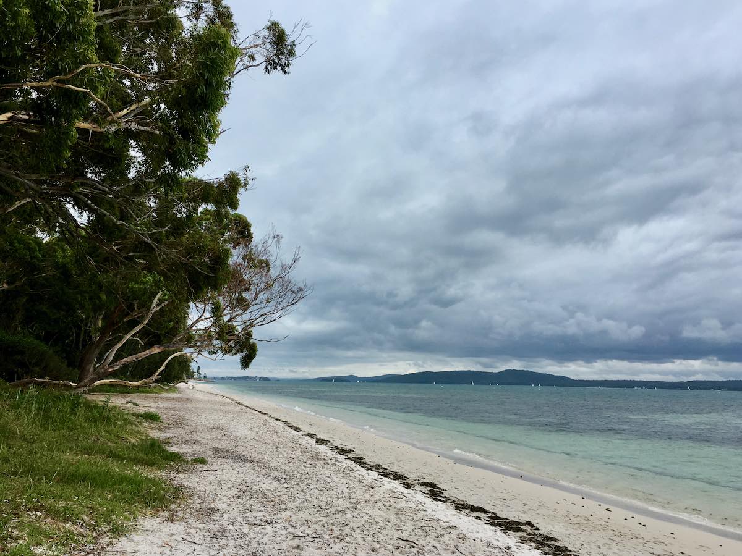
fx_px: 622
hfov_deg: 61.7
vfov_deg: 48.2
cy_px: 278
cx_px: 371
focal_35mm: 29
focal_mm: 4.15
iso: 25
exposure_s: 1/1399
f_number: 2.2
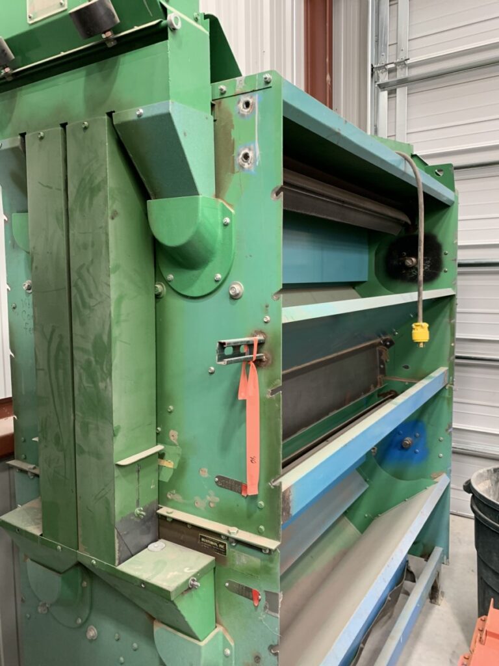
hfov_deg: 53.1
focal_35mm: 26
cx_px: 250
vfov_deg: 67.3
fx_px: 500
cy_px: 333
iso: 200
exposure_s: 1/60
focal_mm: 4.25
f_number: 1.8
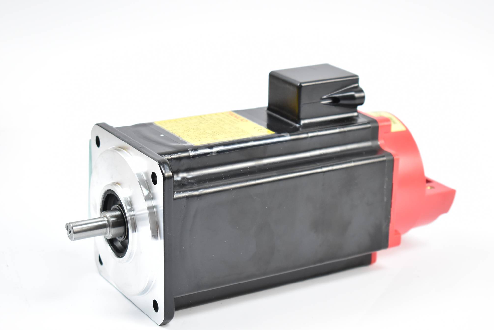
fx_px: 1154
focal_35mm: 84
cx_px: 254
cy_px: 170
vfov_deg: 16.3
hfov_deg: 24.2
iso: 1000
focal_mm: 52
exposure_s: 1/80
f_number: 5.6
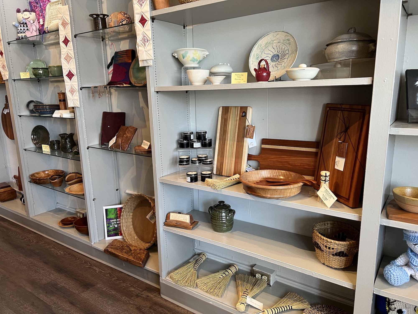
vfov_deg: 53.1
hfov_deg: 67.3
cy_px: 157
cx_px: 209
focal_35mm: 26
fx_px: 314
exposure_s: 1/60
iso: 100
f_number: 1.5
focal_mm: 5.7
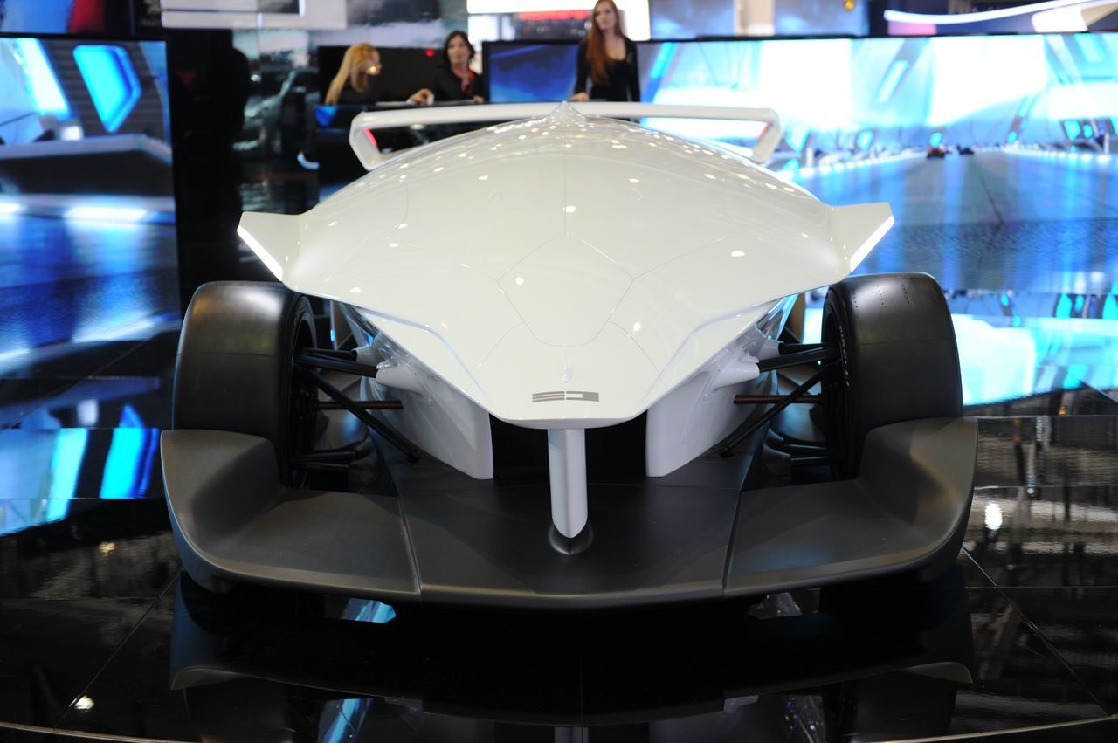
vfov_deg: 24.6
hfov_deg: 36.3
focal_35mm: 55
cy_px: 372
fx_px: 1706
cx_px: 559
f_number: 3.2
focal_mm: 55
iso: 800
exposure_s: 1/80
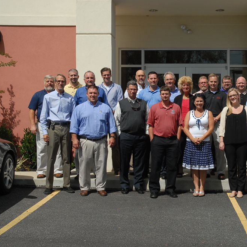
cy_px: 124
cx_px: 175
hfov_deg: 28.5
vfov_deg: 28.8
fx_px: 481
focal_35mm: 60
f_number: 5
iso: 250
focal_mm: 31
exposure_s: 1/2000
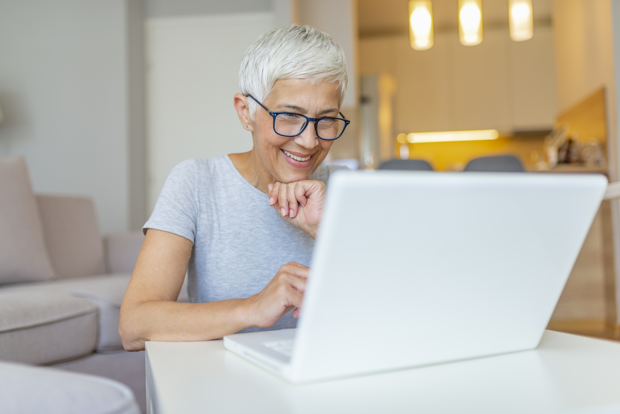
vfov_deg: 37.9
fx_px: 603
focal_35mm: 35
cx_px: 310
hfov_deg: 54.4
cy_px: 207
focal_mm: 35
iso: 125
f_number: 1.8
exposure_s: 1/200
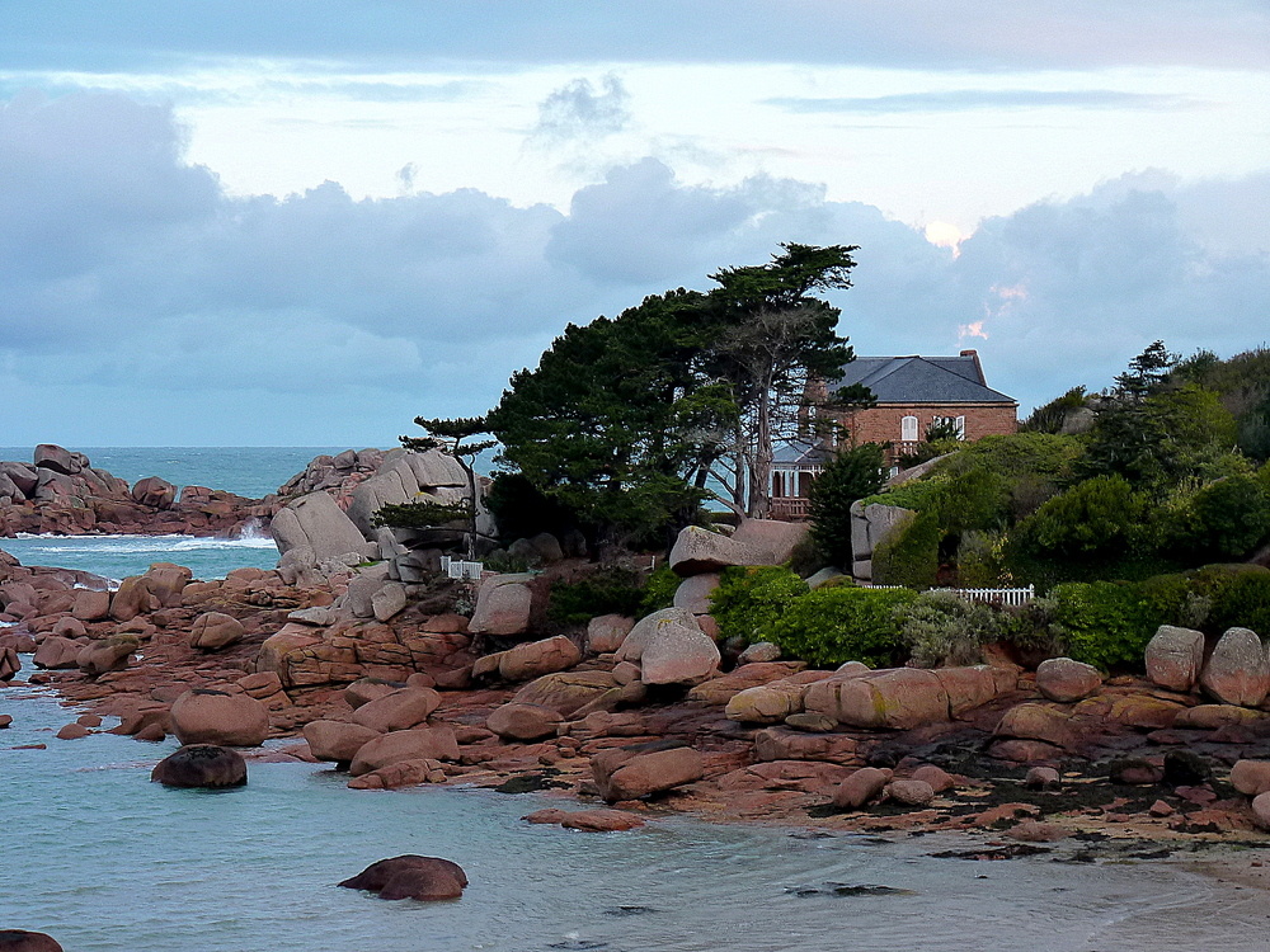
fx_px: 3595
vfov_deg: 15.1
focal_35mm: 98
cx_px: 635
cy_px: 476
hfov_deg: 20.0
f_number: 3.4
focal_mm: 17.4
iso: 125
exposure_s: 1/40
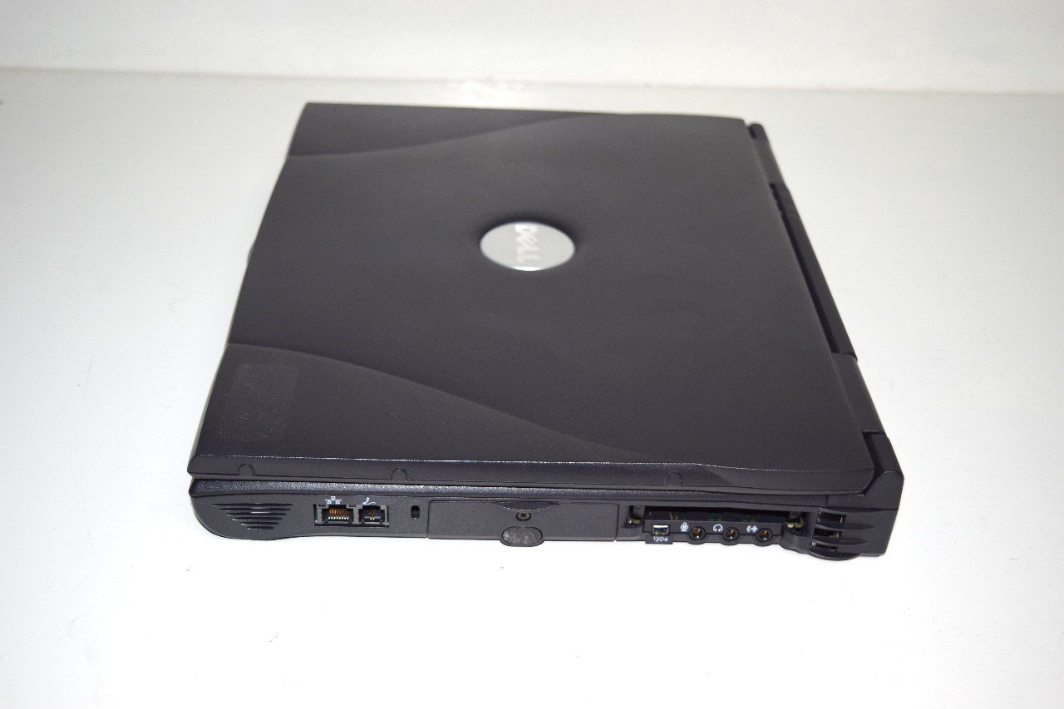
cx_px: 532
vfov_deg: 29.9
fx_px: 1330
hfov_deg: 43.6
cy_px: 354
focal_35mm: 45
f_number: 5
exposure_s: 1/100
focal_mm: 30
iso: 500
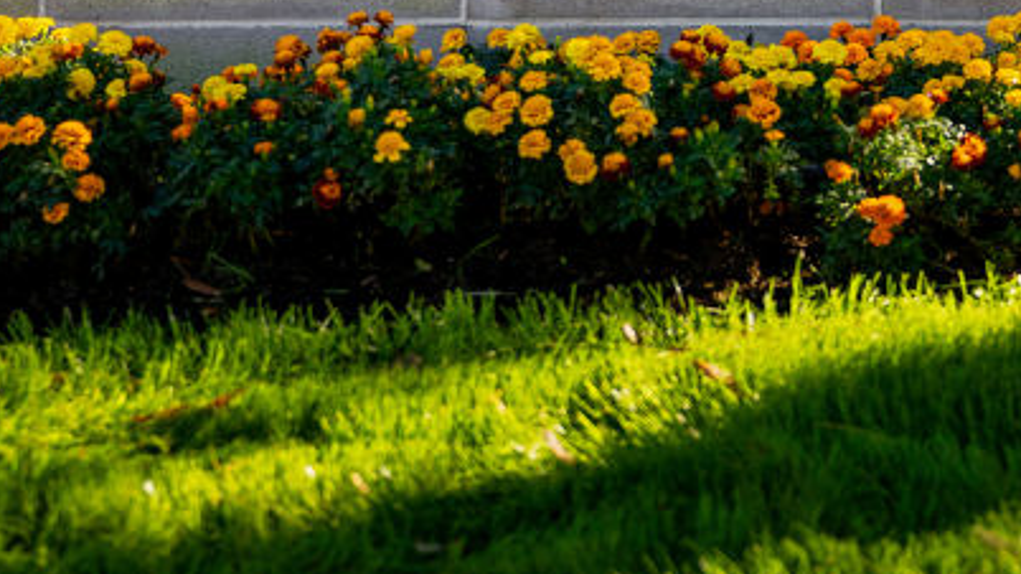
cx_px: 658
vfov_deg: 13.1
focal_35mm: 88
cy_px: -227
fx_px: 2382
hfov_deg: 24.1
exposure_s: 1/640
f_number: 2.8
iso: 64
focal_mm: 33
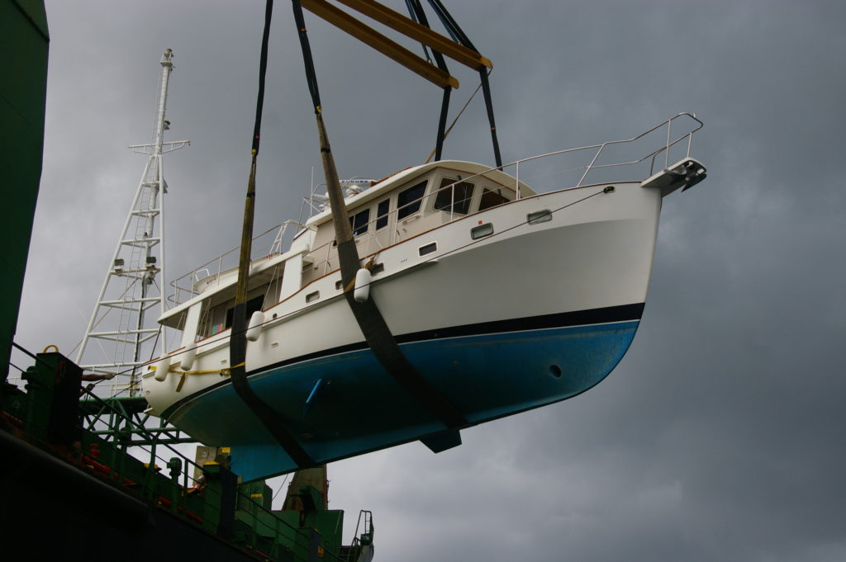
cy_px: 281
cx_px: 423
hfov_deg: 40.0
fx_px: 1162
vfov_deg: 27.2
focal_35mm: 50
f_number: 5.6
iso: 200
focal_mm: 33
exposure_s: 1/125
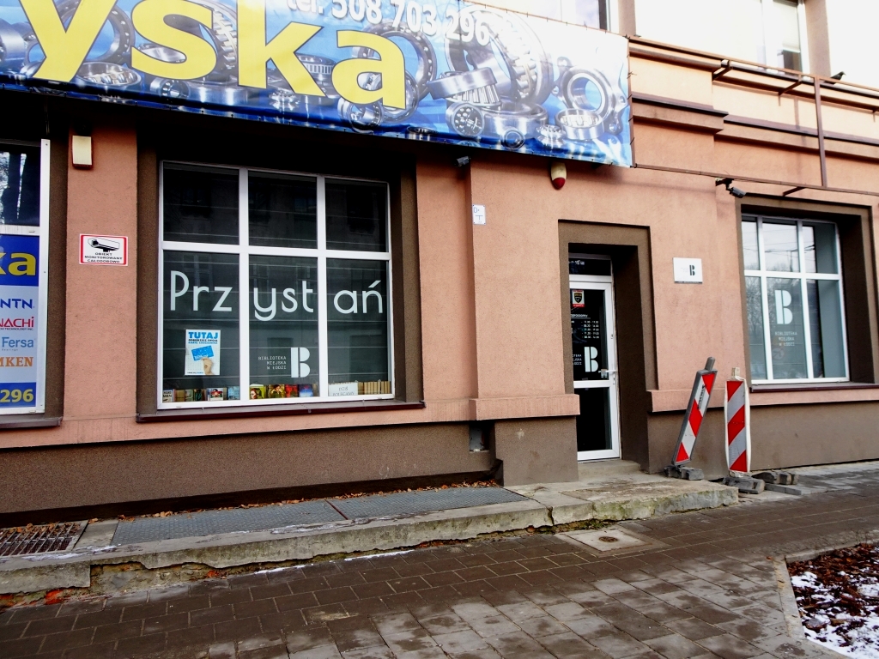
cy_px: 330
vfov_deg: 56.8
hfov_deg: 71.6
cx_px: 440
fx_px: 609
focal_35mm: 24
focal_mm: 4.25
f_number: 3.5
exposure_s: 1/200
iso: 80
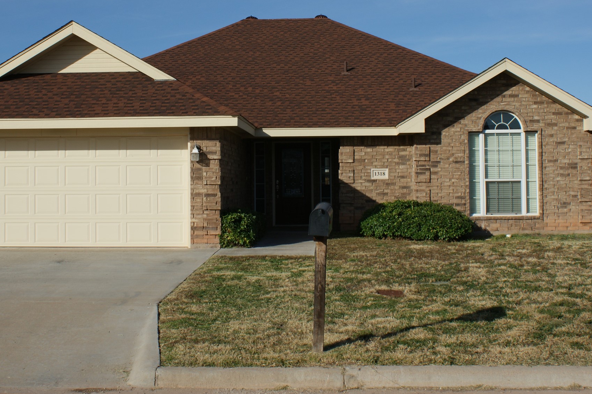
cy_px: 144
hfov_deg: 36.9
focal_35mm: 54
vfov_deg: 24.9
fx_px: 887
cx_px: 279
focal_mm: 28
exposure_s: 1/200
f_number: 11
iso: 100
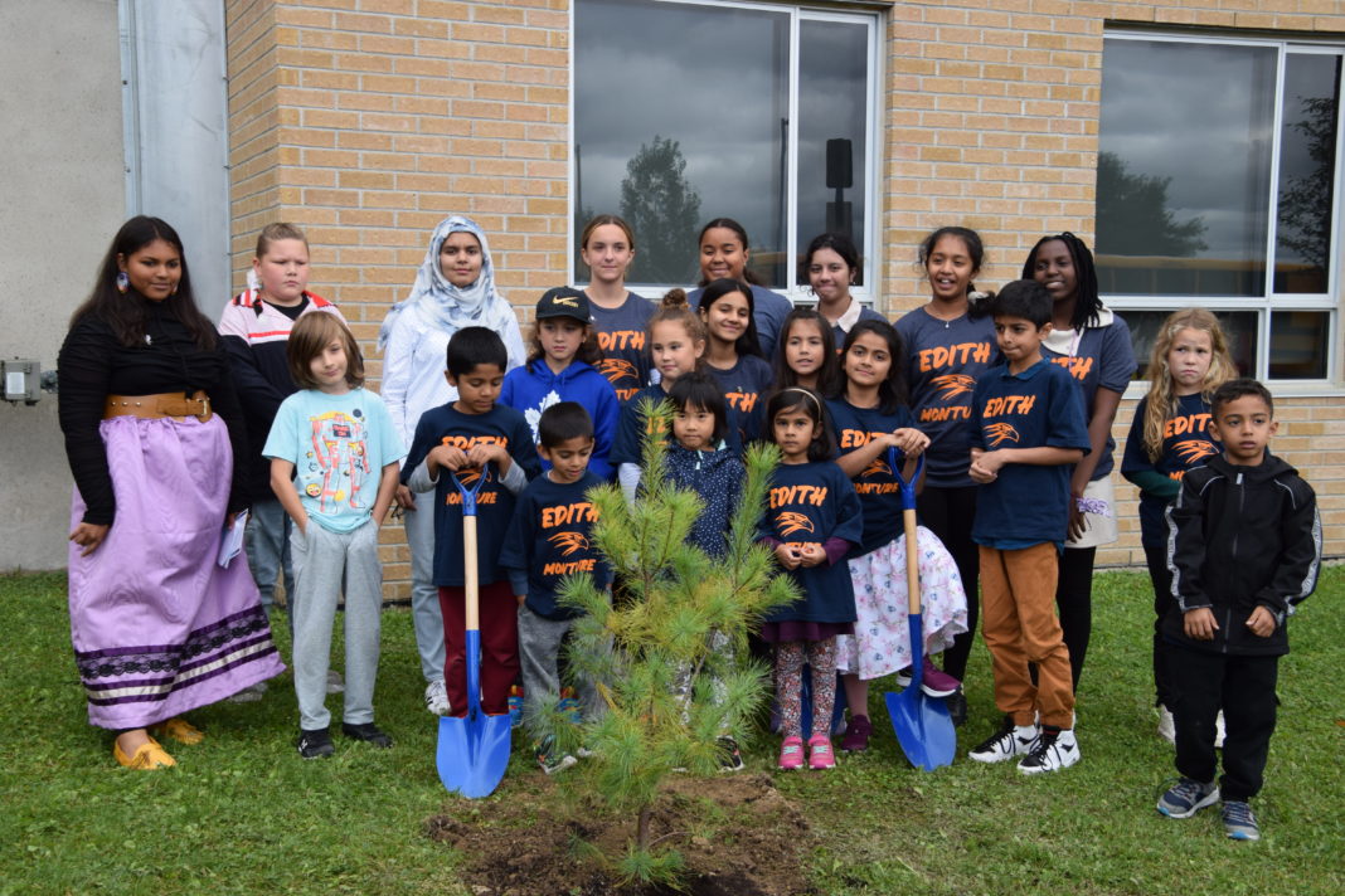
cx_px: 672
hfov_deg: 41.1
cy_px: 448
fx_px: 1793
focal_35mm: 48
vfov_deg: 28.1
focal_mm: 32
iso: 400
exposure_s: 1/250
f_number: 8
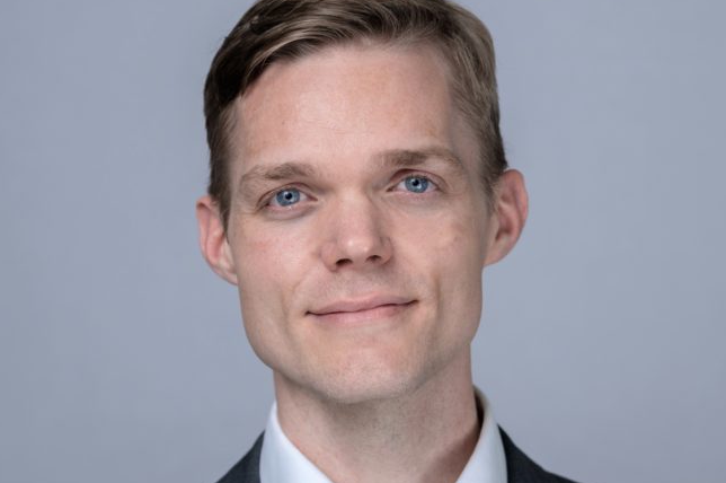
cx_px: 372
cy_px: 332
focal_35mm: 167
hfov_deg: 12.3
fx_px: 3364
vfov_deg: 8.2
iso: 100
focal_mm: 105
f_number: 4
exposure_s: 1/160
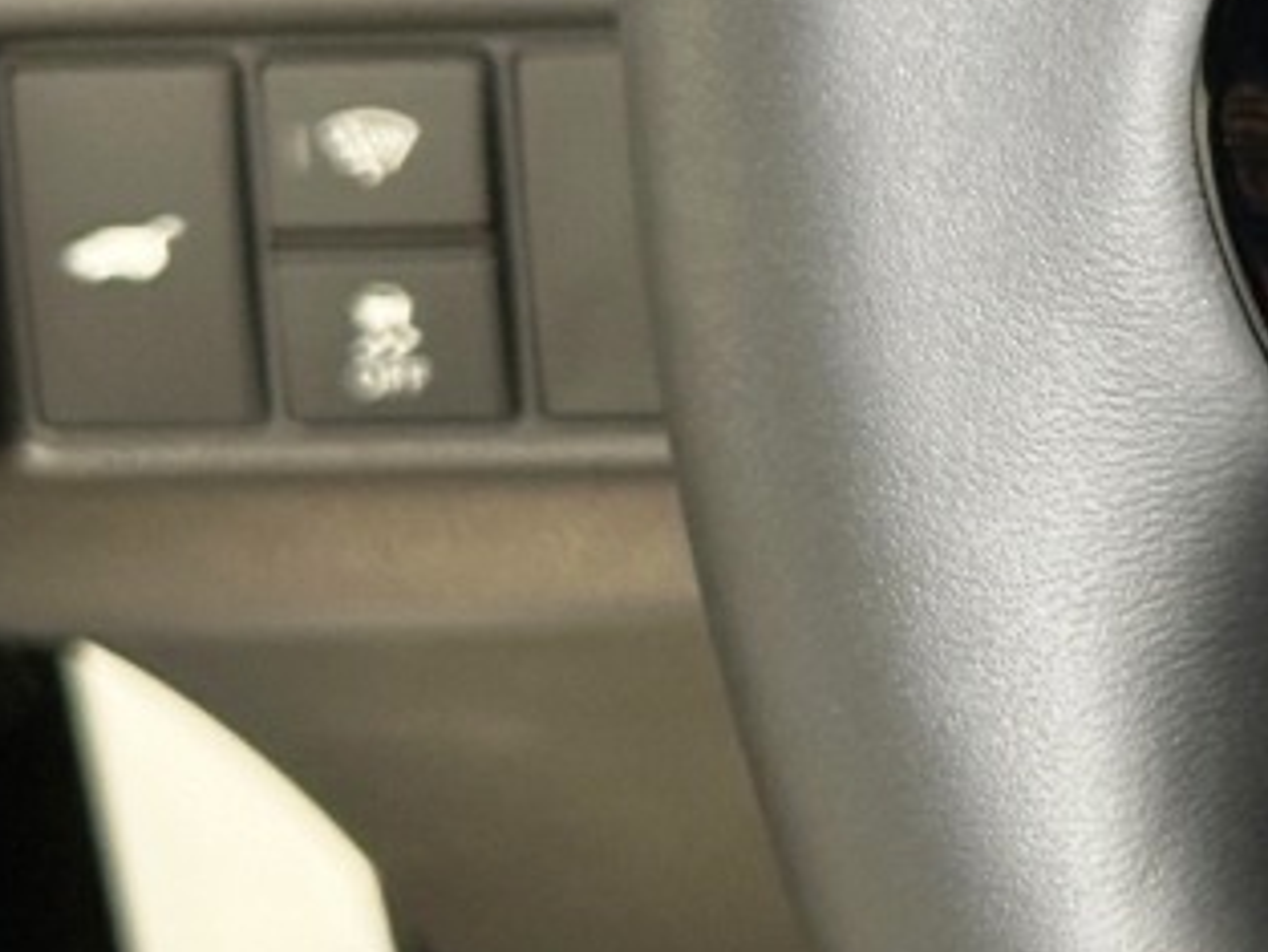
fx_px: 5753
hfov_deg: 12.1
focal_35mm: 157
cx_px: 1795
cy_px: -194
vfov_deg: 9.3
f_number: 1.78
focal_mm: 6.86
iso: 500
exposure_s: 1/30
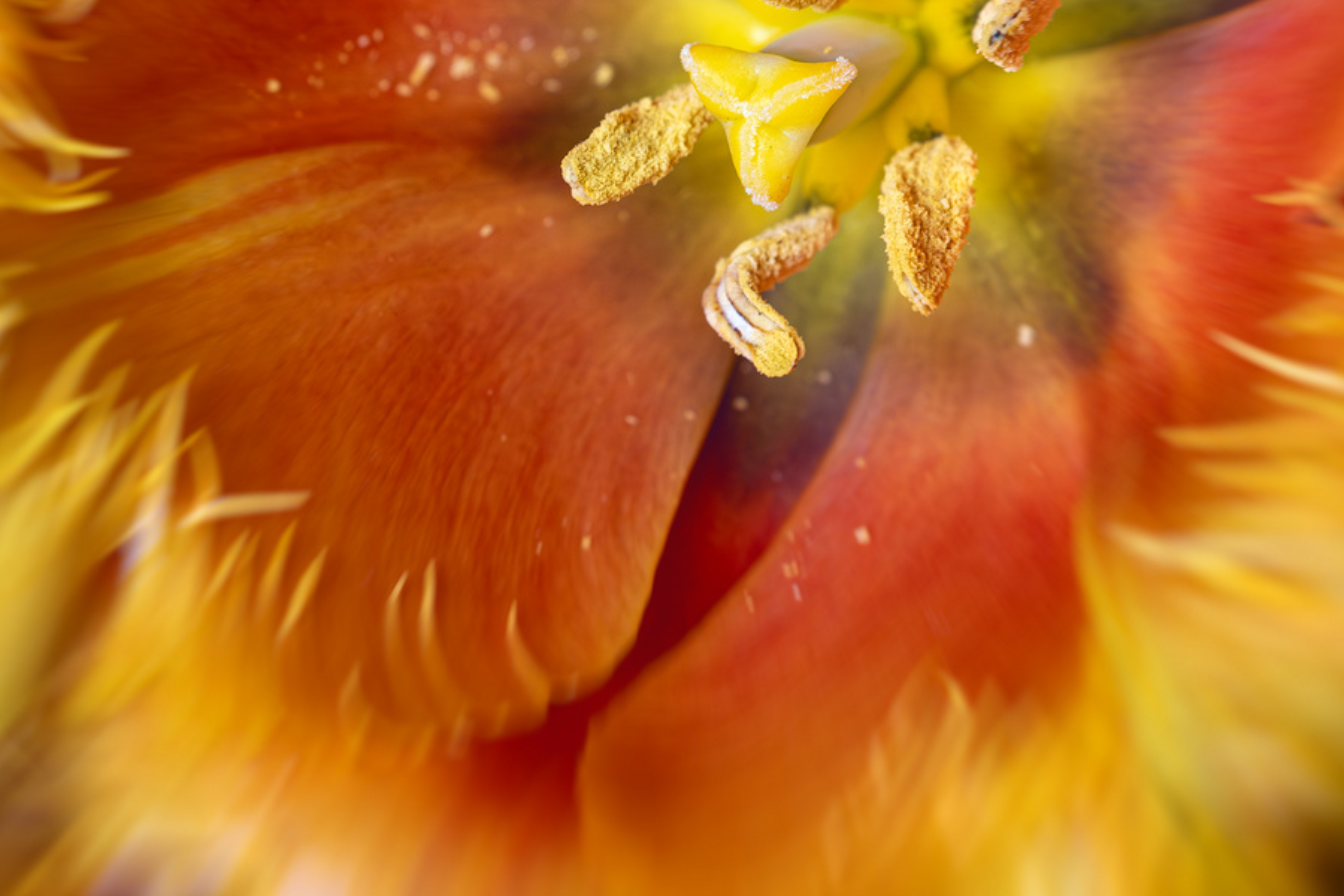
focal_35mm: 216
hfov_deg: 9.5
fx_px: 8063
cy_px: 96
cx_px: 650
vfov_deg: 6.3
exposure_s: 1/20
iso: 400
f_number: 5.6
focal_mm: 80
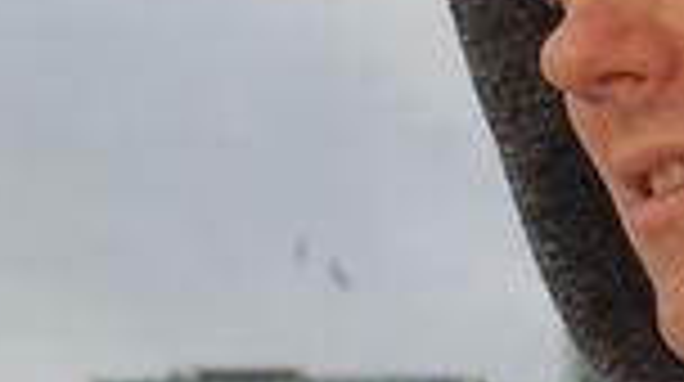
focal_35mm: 398
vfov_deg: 3.0
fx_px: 7216
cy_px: 330
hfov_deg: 5.4
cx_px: 531
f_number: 9
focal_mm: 55
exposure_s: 1/100
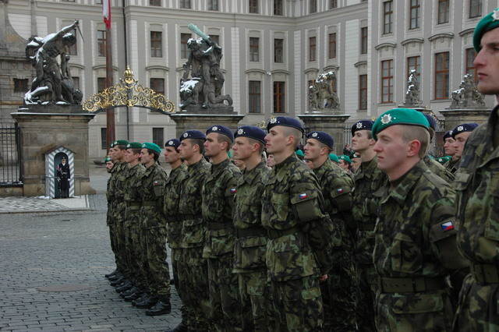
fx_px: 873
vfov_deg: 21.5
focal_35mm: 63
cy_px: 166
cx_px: 250
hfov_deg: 31.9
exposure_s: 1/400
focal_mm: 42
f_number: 8
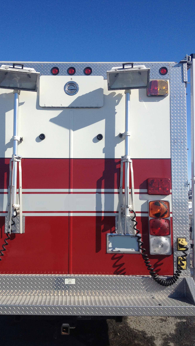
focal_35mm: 39
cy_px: 174
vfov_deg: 51.6
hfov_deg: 30.3
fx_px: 358
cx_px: 71
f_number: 2.4
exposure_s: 1/2762
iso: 64
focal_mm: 4.28
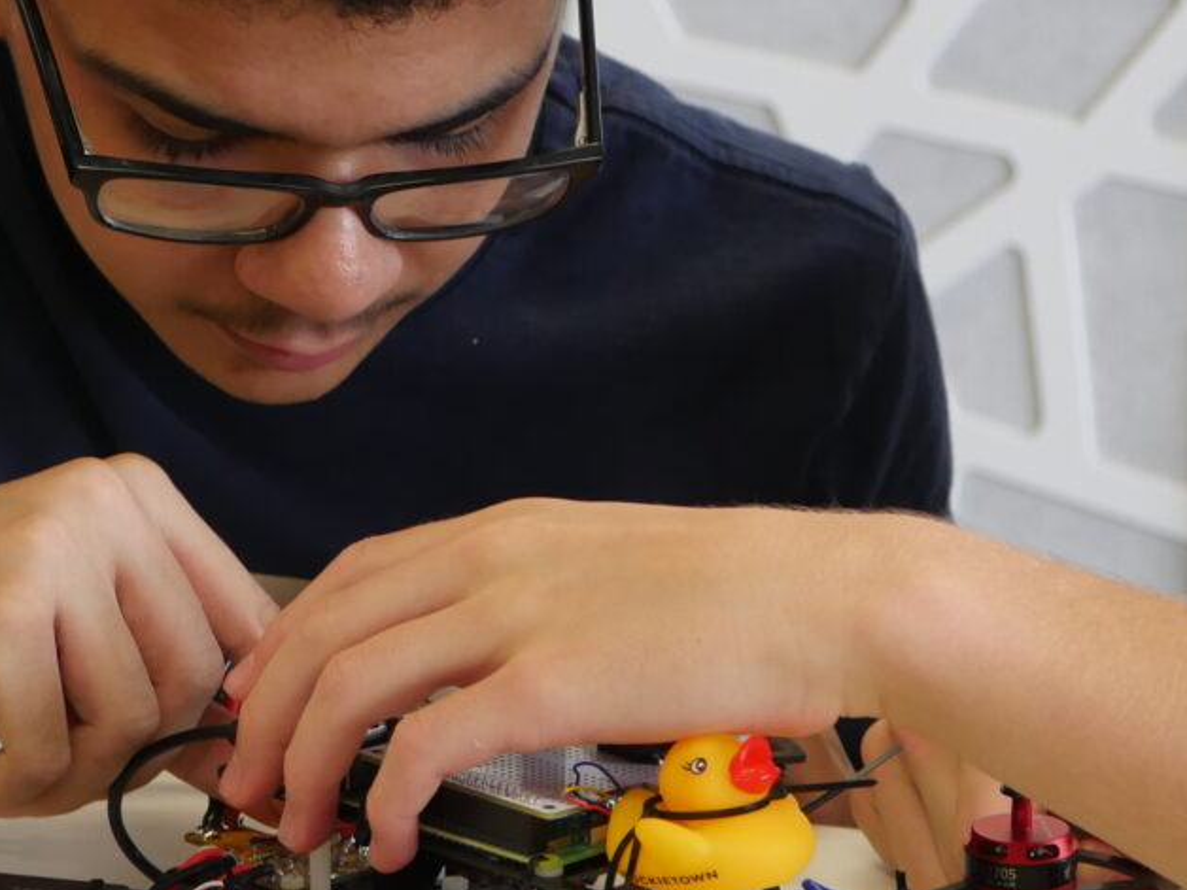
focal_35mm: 220
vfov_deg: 6.8
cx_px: 446
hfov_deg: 9.0
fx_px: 7544
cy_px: 482
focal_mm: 45
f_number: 4
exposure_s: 1/100
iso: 800
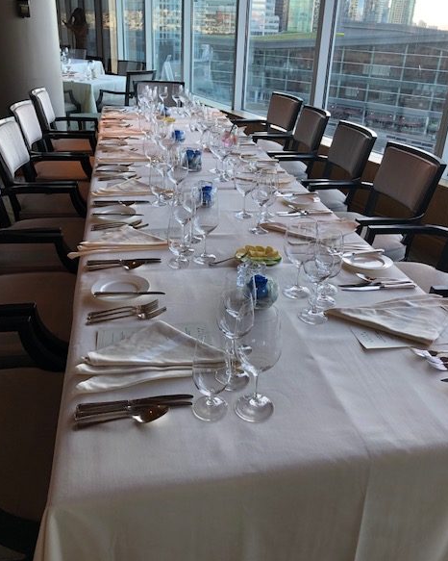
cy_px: 254
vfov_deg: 58.7
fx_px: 497
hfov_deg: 48.5
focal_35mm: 30
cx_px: 221
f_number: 1.8
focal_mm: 3.99
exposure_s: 1/120
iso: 40
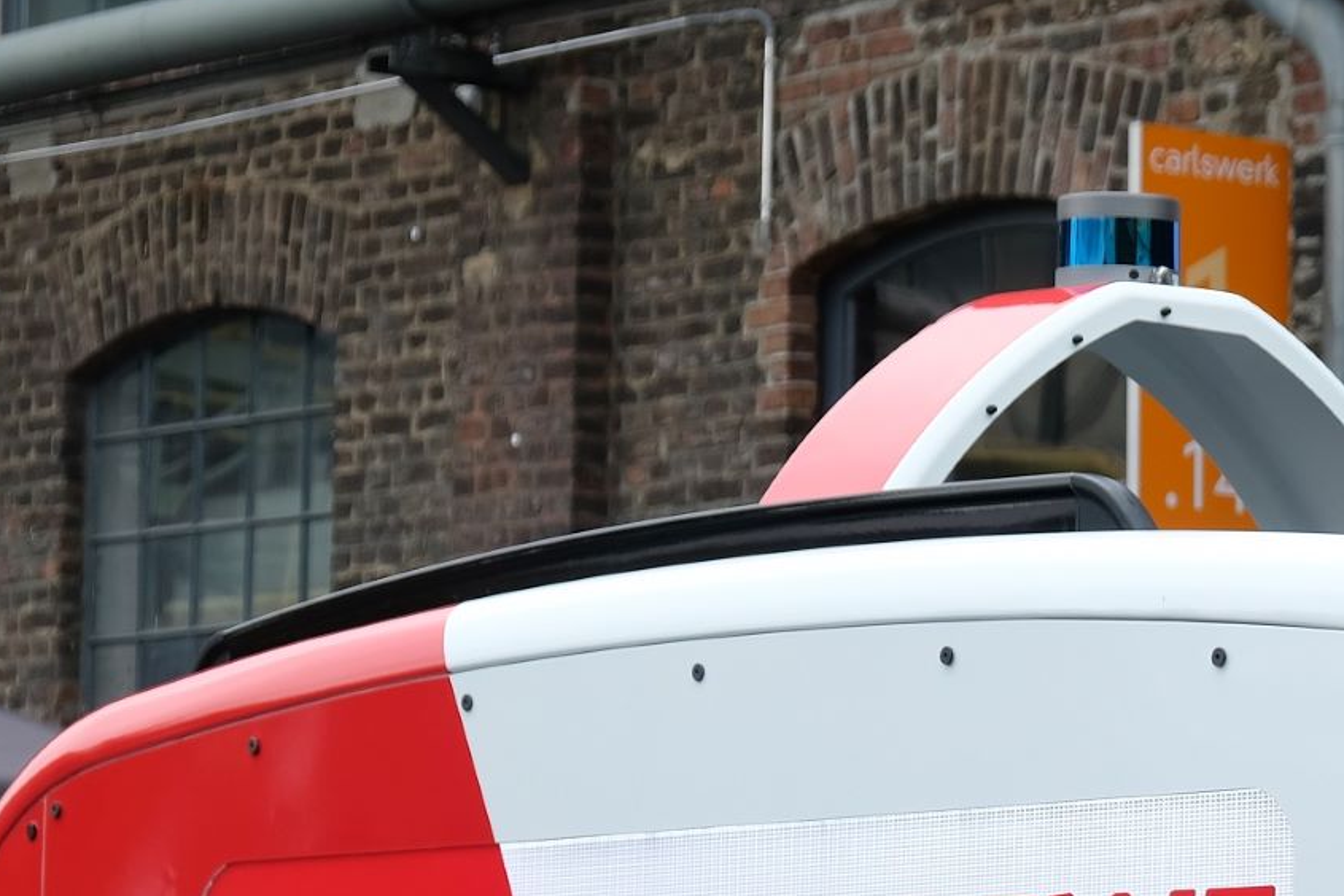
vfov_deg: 7.0
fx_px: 7241
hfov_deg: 10.5
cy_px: 1317
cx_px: 1433
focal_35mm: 194
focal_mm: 42.5
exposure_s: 1/200
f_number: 5.6
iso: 200
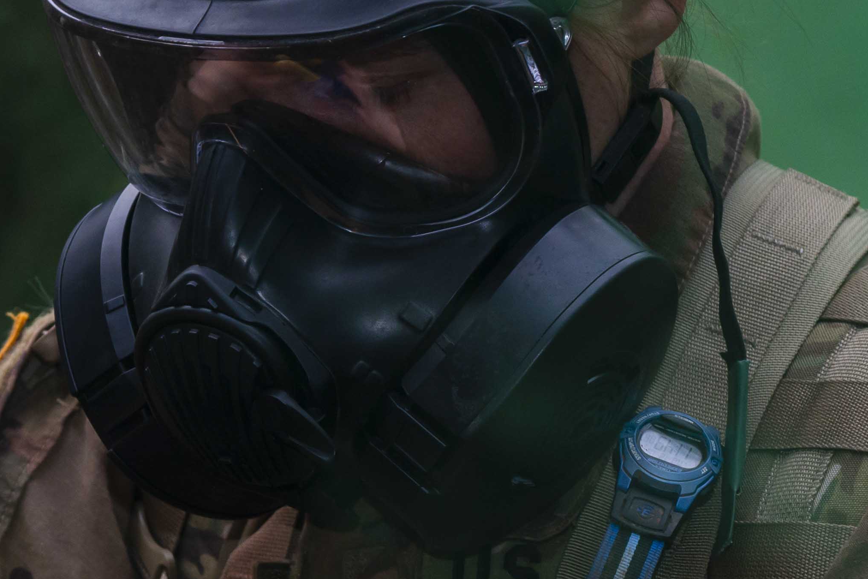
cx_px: 760
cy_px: 426
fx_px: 8753
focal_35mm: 363
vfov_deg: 3.8
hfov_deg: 5.7
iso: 800
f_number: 5.6
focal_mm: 100
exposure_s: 1/250
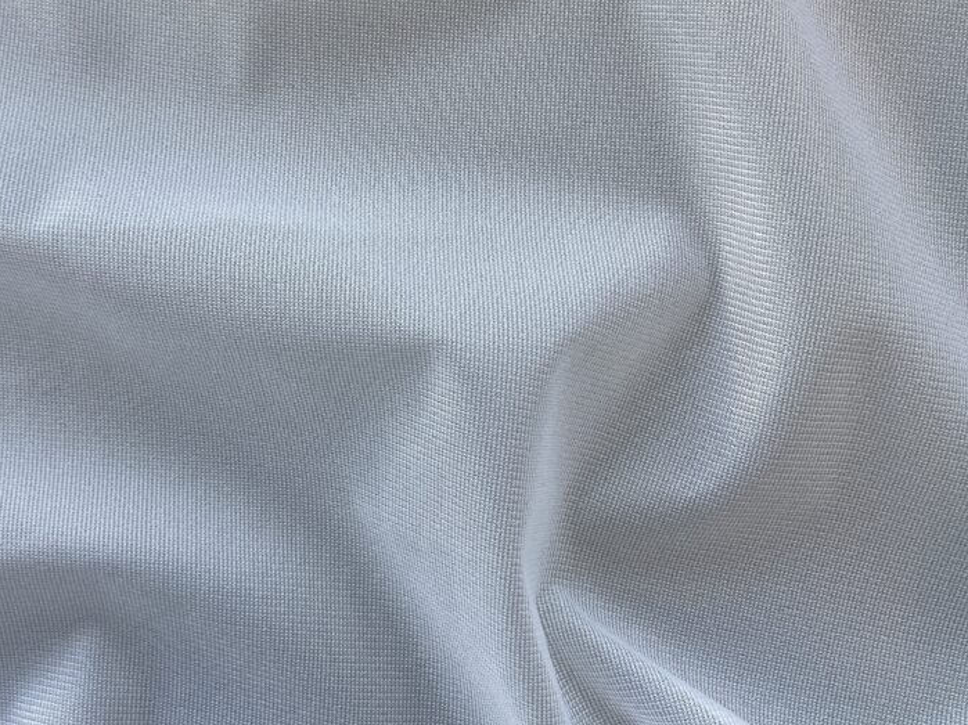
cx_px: 349
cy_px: 327
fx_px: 1146
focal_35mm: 41
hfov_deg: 45.3
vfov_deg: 35.1
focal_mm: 3.99
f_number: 1.8
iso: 64
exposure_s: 1/120
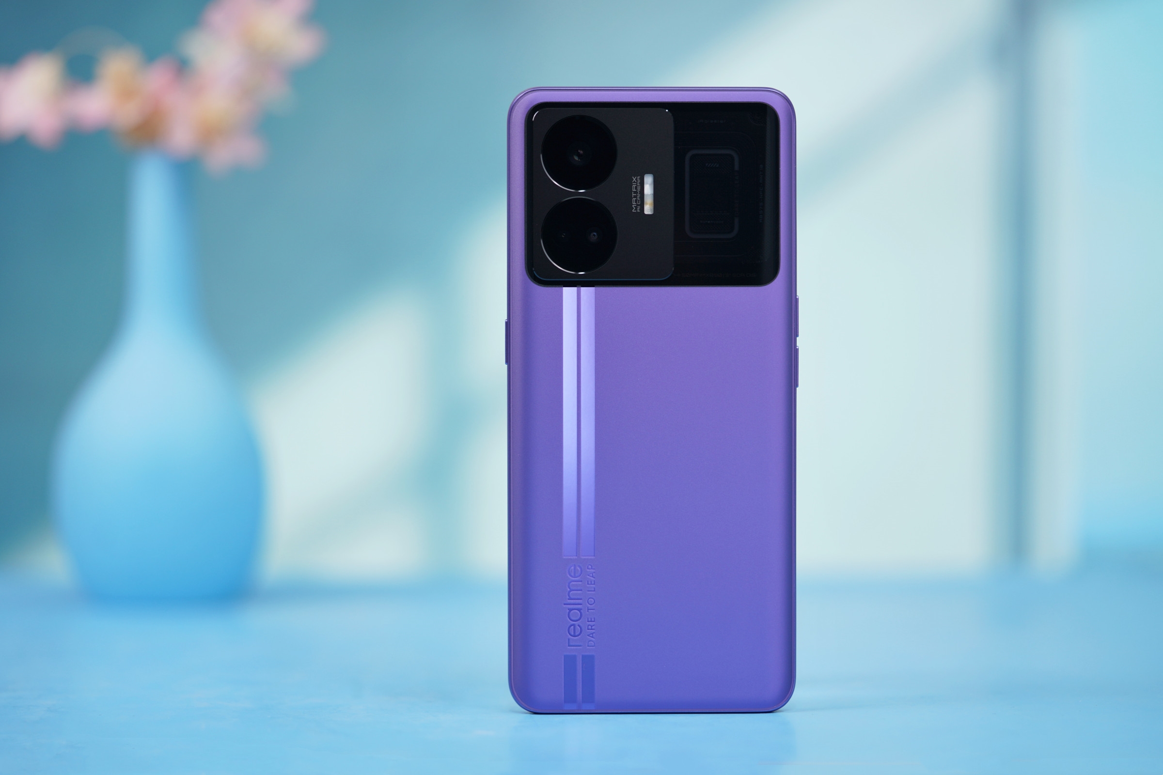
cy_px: 388
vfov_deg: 15.2
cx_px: 582
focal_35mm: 90
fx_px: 2907
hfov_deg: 22.6
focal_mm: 90
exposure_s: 1/125
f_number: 2.8
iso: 200
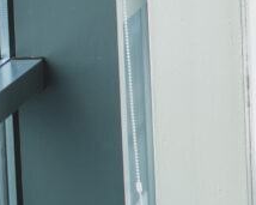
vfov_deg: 6.7
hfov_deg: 8.1
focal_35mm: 225
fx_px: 1704
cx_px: 544
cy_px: -149
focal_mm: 50
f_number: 2.8
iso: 500
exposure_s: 1/320
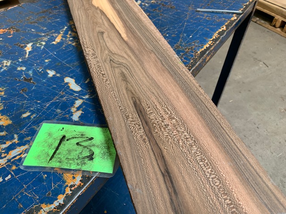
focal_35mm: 26
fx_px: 215
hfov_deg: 67.3
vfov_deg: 53.1
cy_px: 107
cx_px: 143
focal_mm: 4.25
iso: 125
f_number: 1.8
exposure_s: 1/60
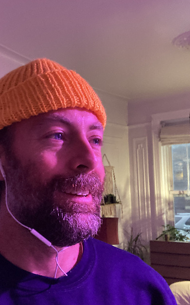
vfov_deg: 47.1
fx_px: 348
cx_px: 57
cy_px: 174
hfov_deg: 30.2
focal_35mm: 42
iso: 800
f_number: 2.2
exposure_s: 1/15
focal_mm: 2.87
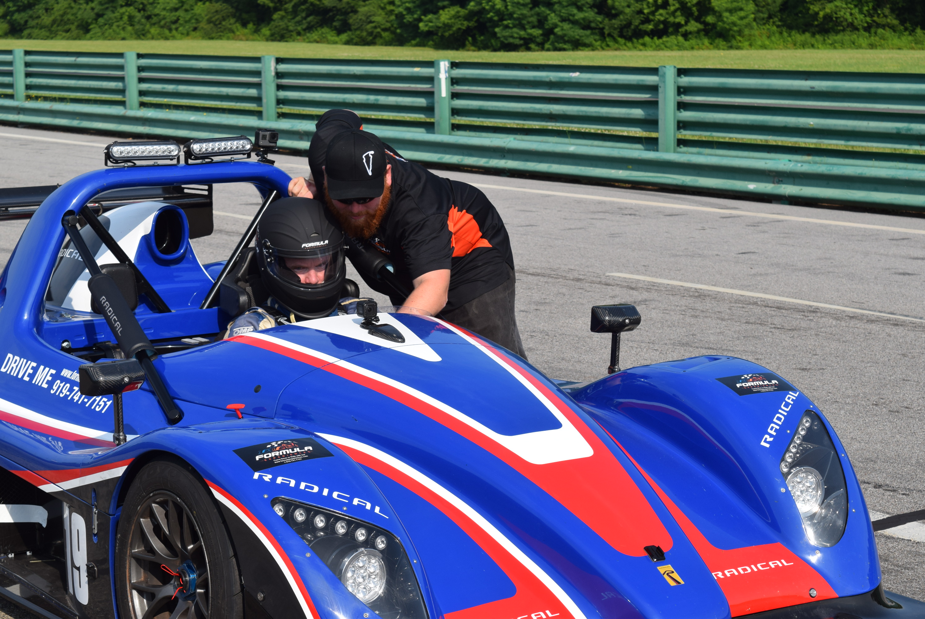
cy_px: 310
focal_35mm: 82
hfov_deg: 24.6
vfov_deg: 16.6
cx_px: 462
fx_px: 2121
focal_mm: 55
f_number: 10
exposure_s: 1/400
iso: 200
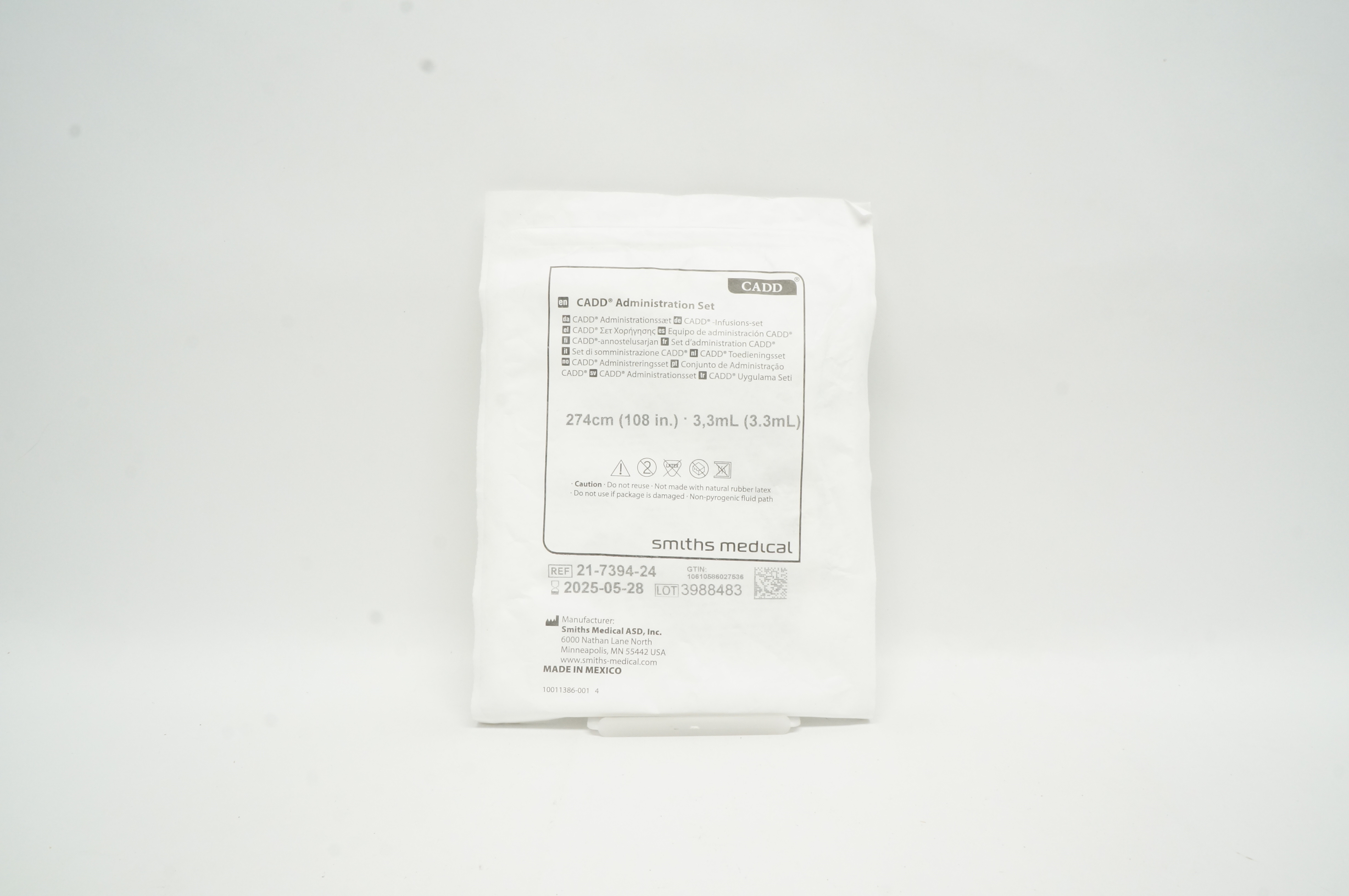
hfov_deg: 67.4
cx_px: 674
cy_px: 448
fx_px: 1011
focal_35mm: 27
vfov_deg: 47.8
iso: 800
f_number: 14
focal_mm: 18
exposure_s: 1/20
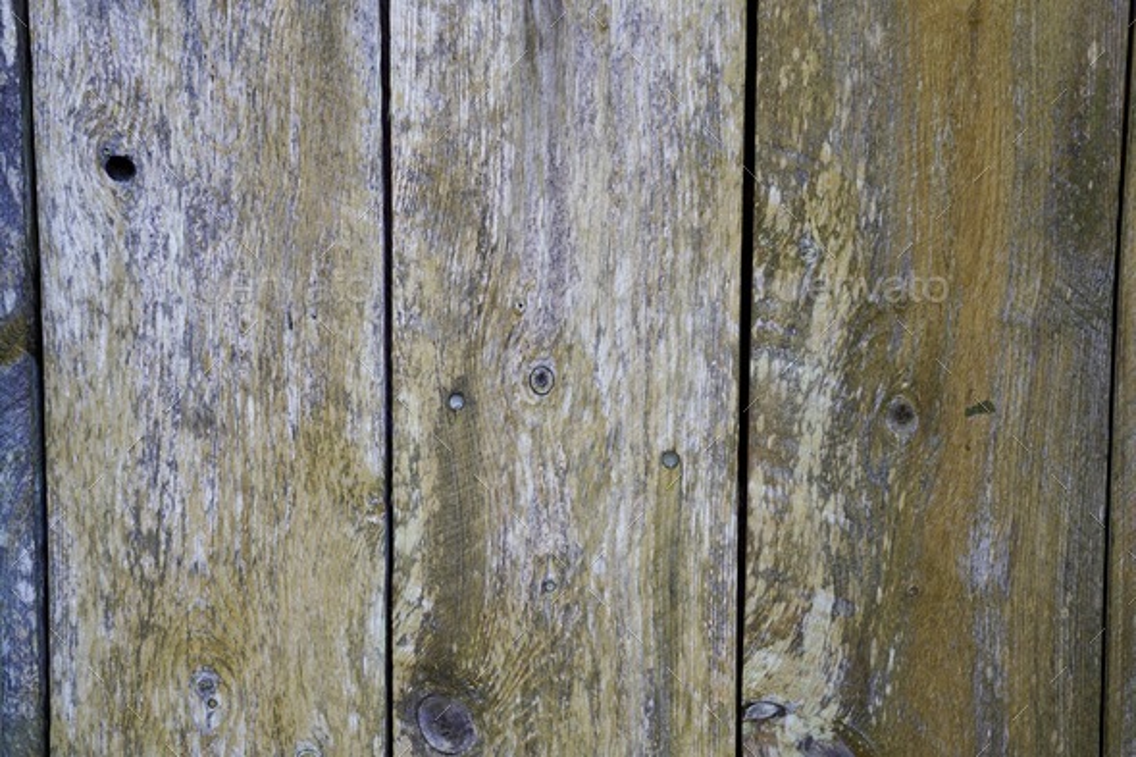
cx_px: 568
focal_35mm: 70
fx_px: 2208
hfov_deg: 28.9
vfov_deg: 19.4
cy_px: 378
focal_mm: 70
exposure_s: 1/160
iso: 200
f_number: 4.5
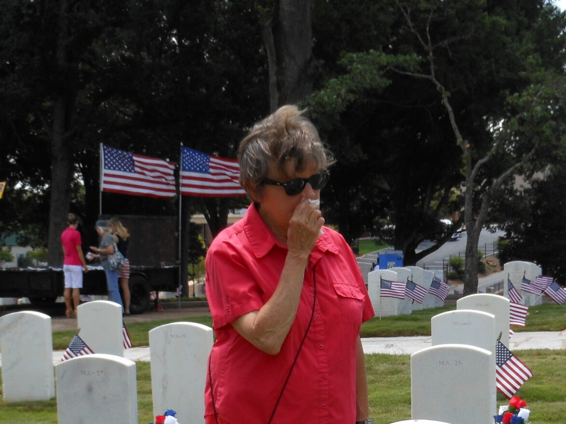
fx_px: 1390
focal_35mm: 85
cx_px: 378
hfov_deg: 22.9
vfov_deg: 16.9
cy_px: 458
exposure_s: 1/250
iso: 80
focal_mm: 6.9
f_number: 4.3
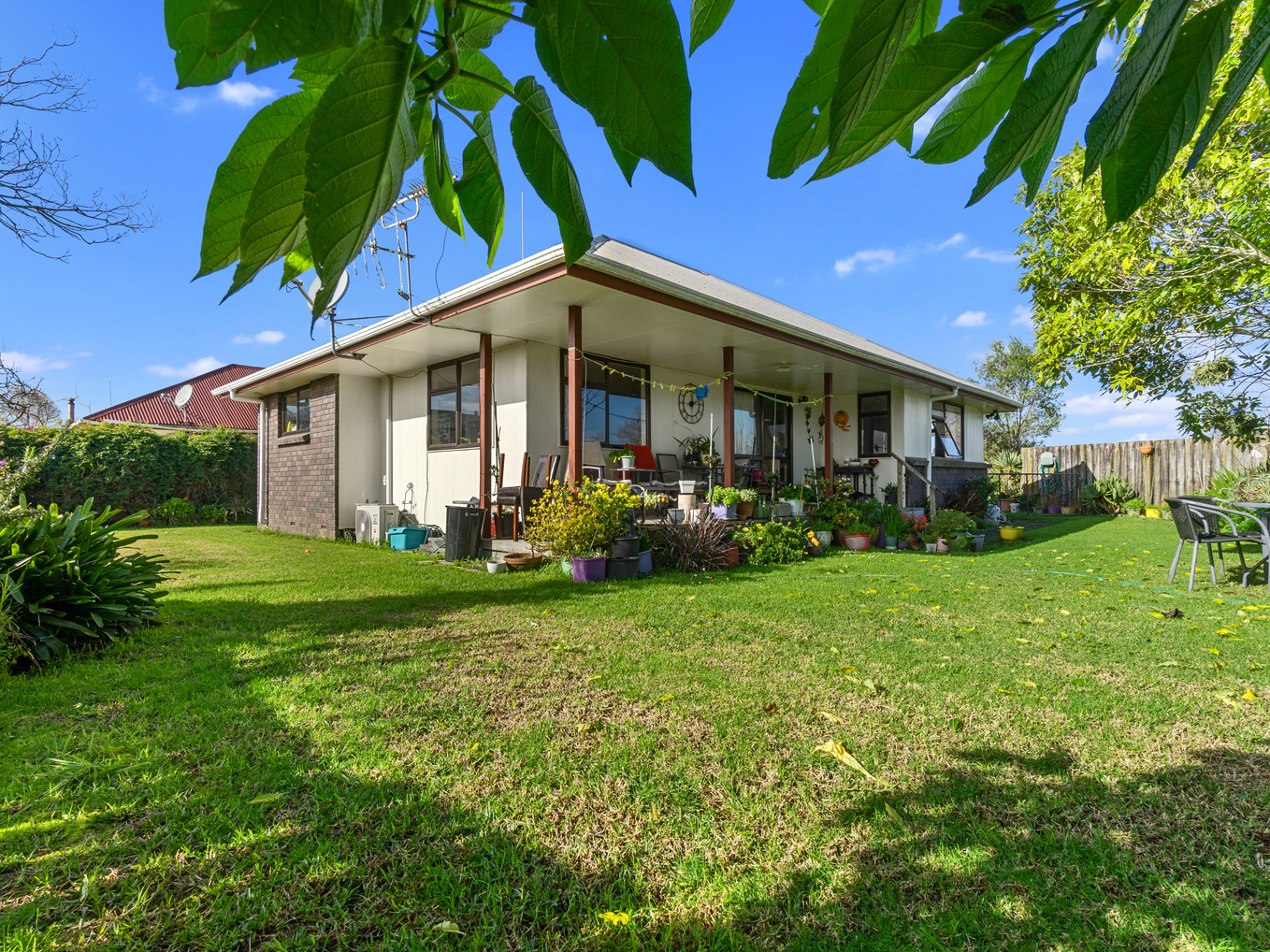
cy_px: 486
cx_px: 644
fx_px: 624
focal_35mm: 17
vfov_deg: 74.7
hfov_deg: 91.0
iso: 100
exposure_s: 1/160
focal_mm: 10
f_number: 8
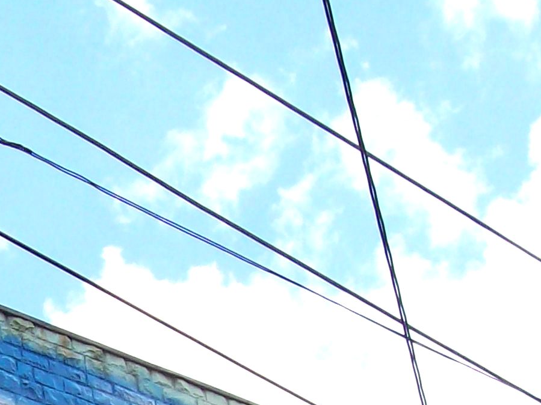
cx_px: -212
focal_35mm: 153
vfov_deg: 9.3
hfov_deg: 12.4
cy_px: 674
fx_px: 2391
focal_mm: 7.6
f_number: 5.4
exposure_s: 1/432
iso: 80
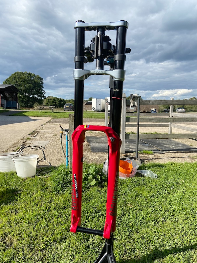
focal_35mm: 26
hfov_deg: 53.1
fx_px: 197
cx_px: 98
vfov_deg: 67.3
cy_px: 132
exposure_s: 1/2028
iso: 32
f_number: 1.8
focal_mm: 4.25
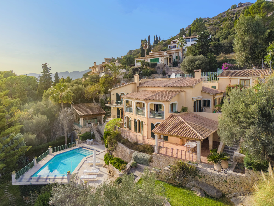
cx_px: 137
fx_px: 190
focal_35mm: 24
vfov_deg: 56.8
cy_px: 103
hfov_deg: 71.6
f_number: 2.8
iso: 100
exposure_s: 1/800
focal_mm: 4.39
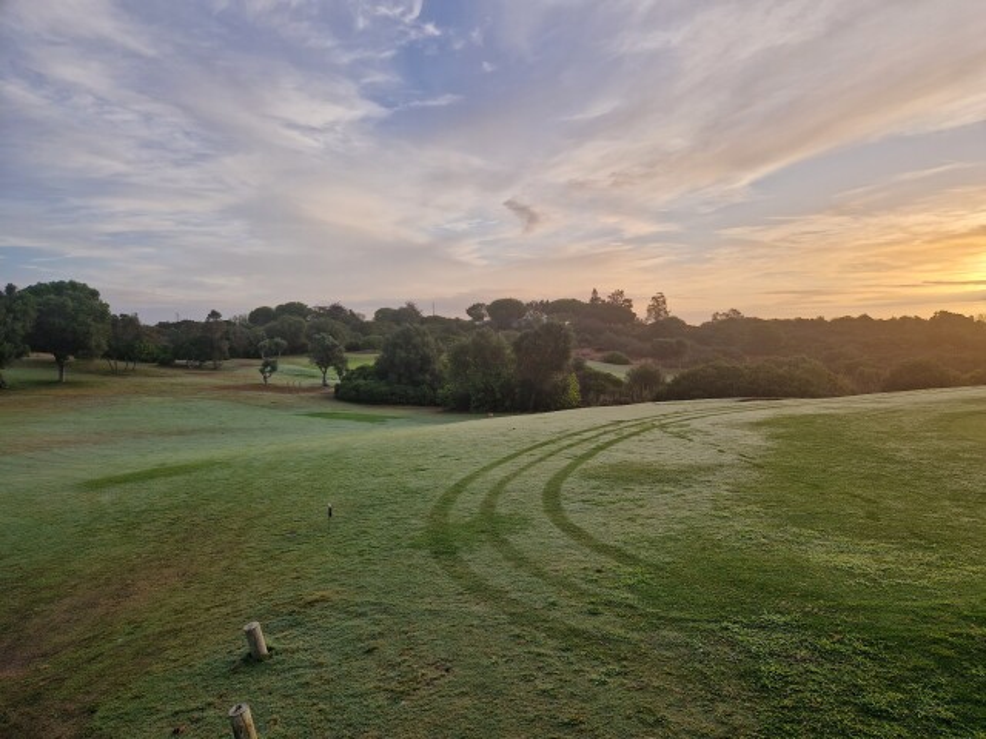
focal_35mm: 23
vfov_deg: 58.9
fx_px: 655
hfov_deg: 73.9
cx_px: 493
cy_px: 370
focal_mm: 5.4
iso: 50
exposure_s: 1/588
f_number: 1.8
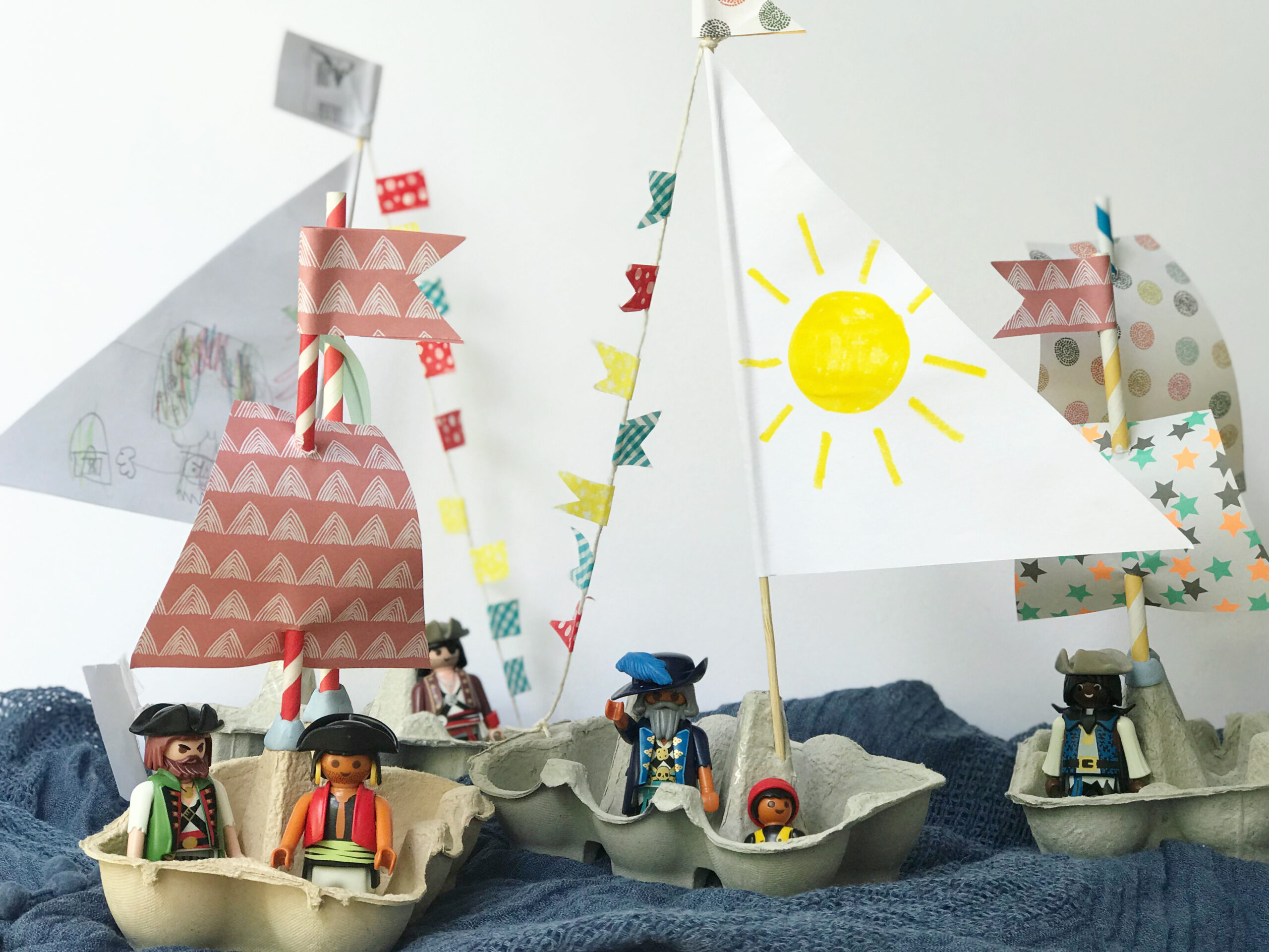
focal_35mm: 57
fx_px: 2090
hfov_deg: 33.8
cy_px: 476
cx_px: 634
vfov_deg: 25.7
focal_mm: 6.6
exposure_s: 1/100
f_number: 2.8
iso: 25
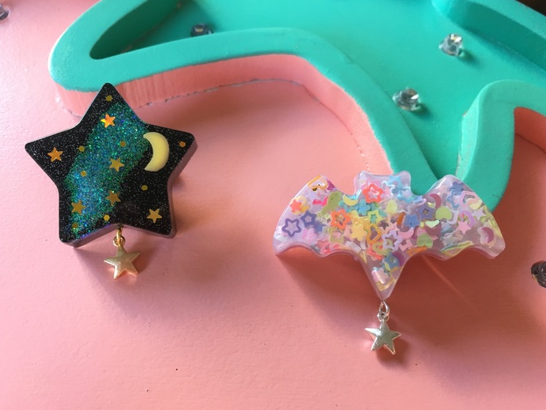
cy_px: 204
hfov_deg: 59.9
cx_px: 277
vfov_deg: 46.8
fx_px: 473
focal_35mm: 30
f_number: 2.2
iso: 80
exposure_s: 1/30
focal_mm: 4.15
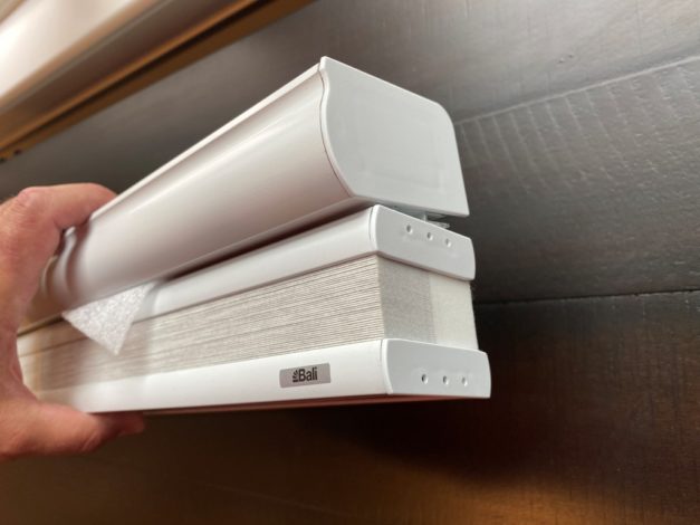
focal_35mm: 26
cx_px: 350
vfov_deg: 53.0
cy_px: 262
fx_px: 526
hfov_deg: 67.3
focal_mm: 4.25
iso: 40
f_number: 1.8
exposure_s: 1/120
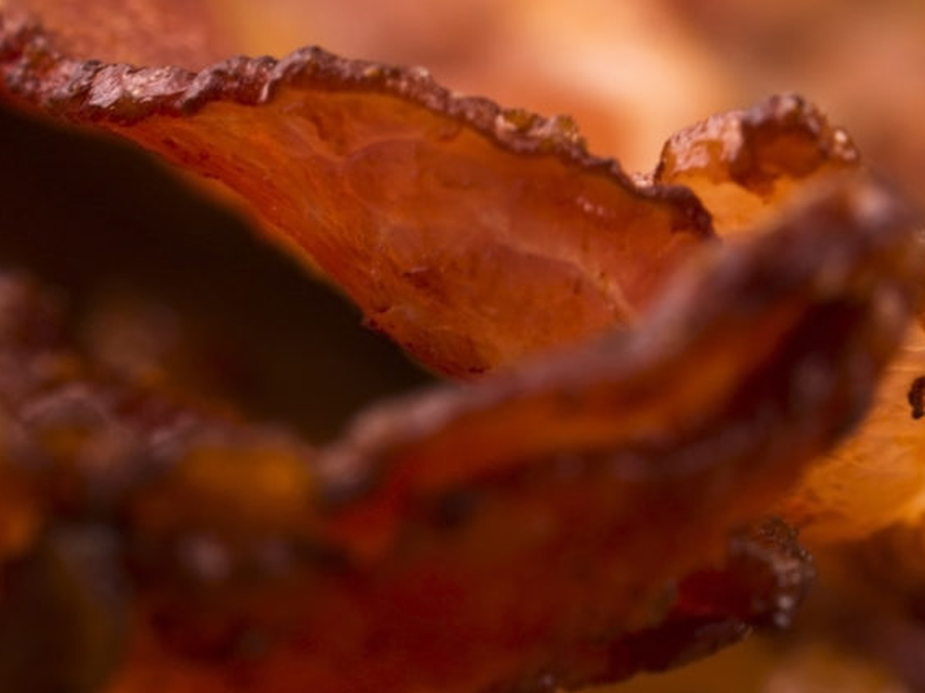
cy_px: 728
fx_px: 12207
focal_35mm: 457
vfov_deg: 3.2
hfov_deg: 4.3
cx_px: 28
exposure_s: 1/60
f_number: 10
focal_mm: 105
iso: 100
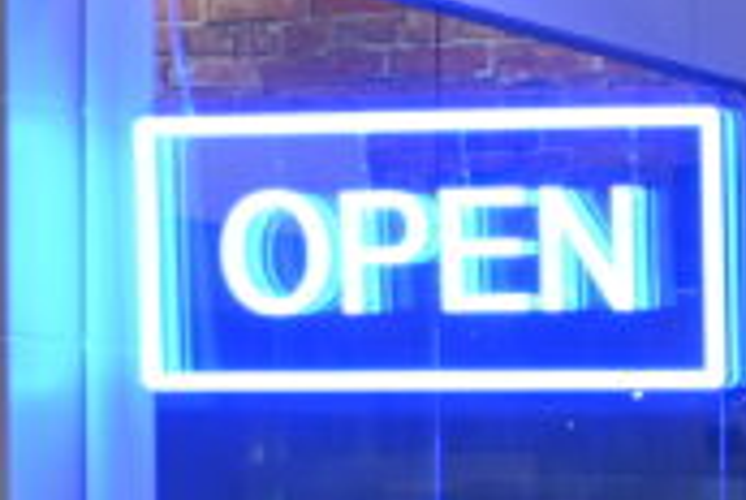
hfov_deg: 9.8
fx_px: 3860
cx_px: 1781
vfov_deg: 7.3
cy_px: 631
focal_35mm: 186
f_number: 5.6
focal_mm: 21
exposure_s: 1/20
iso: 100
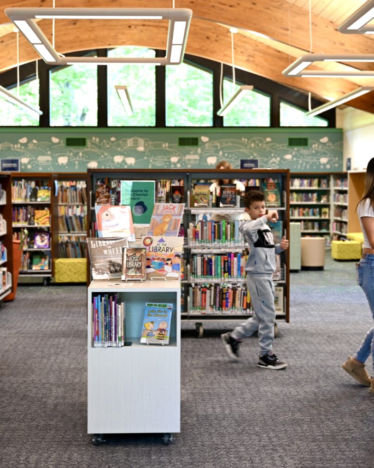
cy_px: 235
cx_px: 178
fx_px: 747
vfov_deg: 34.7
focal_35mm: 54
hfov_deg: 28.1
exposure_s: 1/40
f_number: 2.8
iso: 220
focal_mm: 38
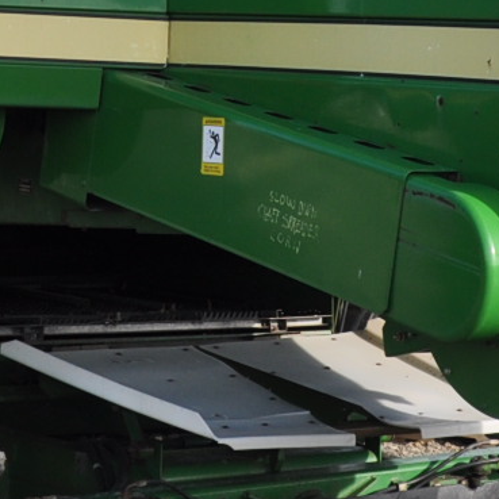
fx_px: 2414
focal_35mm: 148
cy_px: -5
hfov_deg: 11.8
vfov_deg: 11.7
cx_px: 192
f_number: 7.1
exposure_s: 1/250
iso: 200
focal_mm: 20
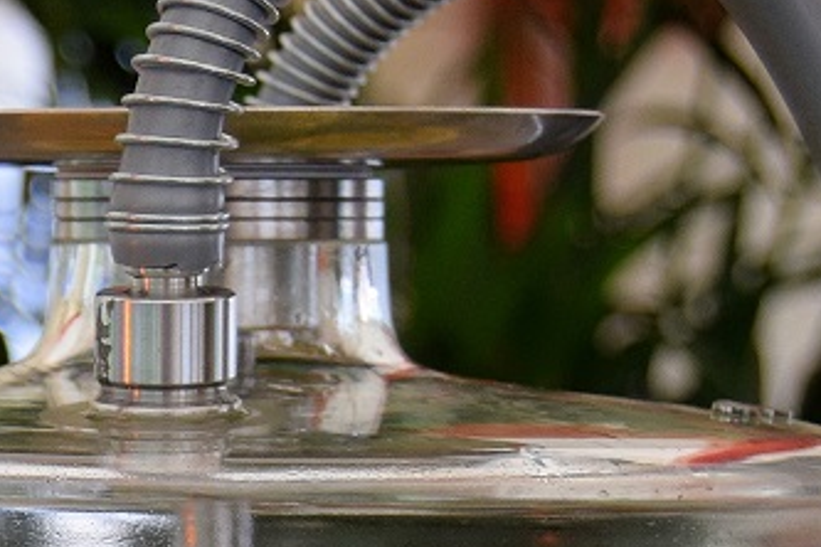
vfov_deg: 6.7
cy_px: 800
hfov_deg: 10.0
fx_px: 4606
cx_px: -224
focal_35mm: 202
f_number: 4.5
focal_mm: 32
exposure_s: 1/60
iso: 1000
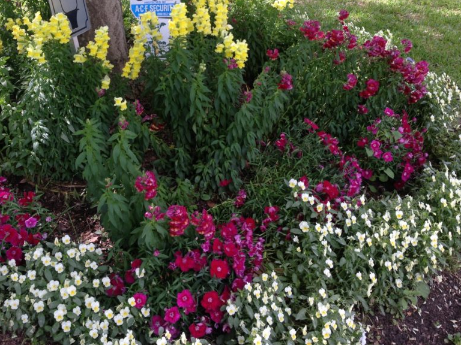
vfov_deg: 32.6
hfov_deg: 42.8
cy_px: 117
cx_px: 199
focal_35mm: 44
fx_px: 586
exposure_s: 1/141
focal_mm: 4.13
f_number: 2.4
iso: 50
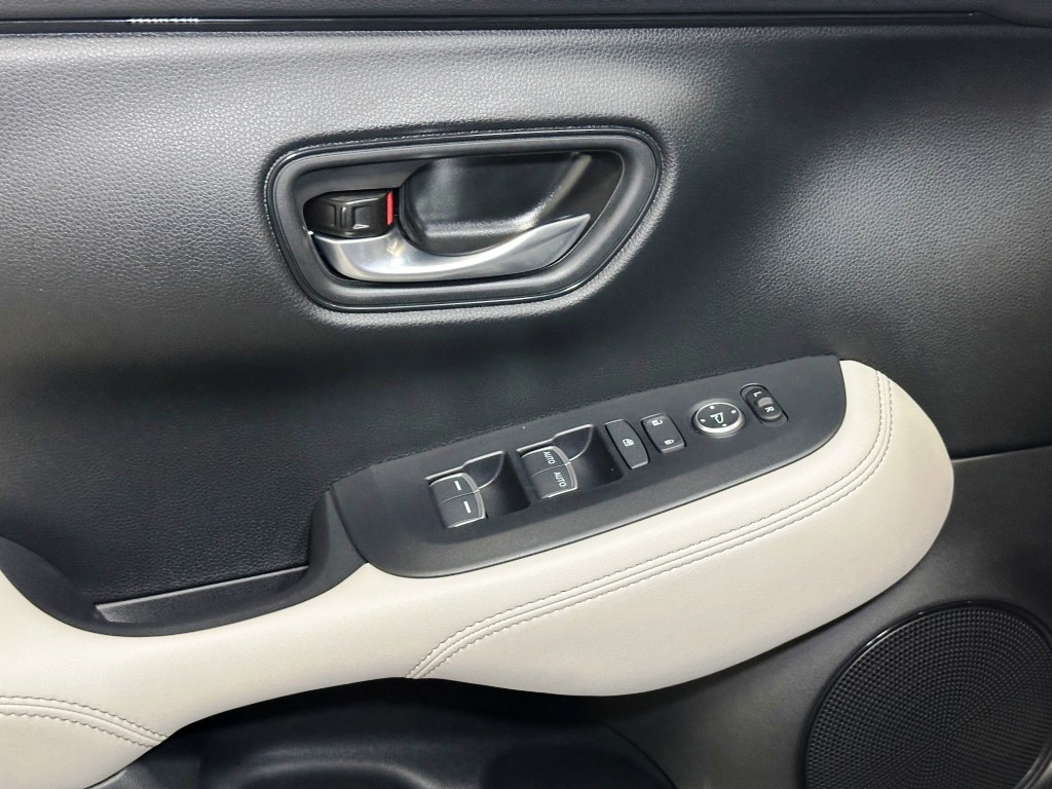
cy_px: 394
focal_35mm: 48
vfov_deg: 30.3
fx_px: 1459
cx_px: 526
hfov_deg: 39.7
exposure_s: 1/40
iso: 500
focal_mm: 6.86
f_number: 1.78
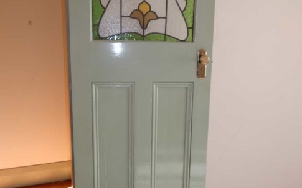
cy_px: 105
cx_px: 149
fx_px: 288
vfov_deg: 36.2
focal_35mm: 35
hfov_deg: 55.3
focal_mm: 4.3
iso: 100
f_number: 3.4
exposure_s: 1/30
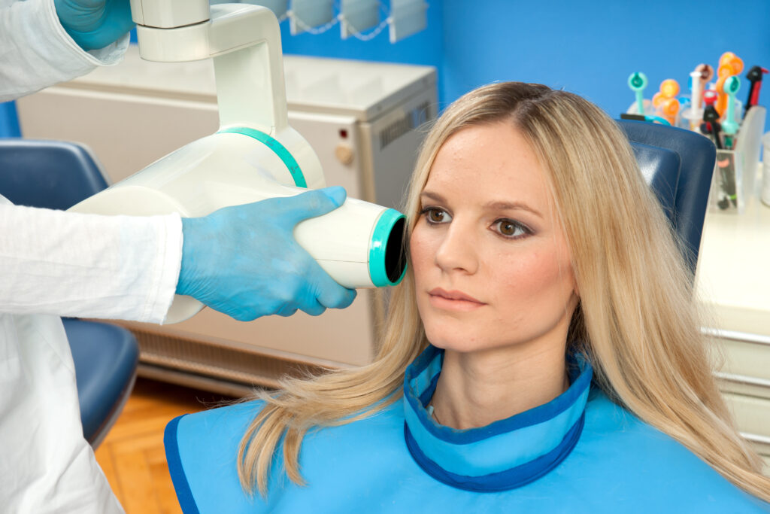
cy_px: 257
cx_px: 385
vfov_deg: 19.5
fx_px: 1497
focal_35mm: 70
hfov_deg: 28.8
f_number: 7.1
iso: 100
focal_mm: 70
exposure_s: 1/250
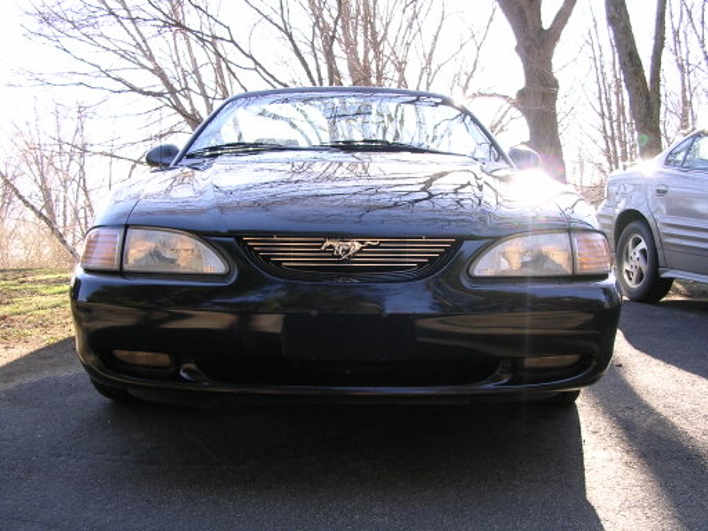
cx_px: 354
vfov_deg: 37.7
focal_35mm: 38
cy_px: 266
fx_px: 777
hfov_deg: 49.0
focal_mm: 5.8
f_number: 2.8
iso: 100
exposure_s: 1/87.5
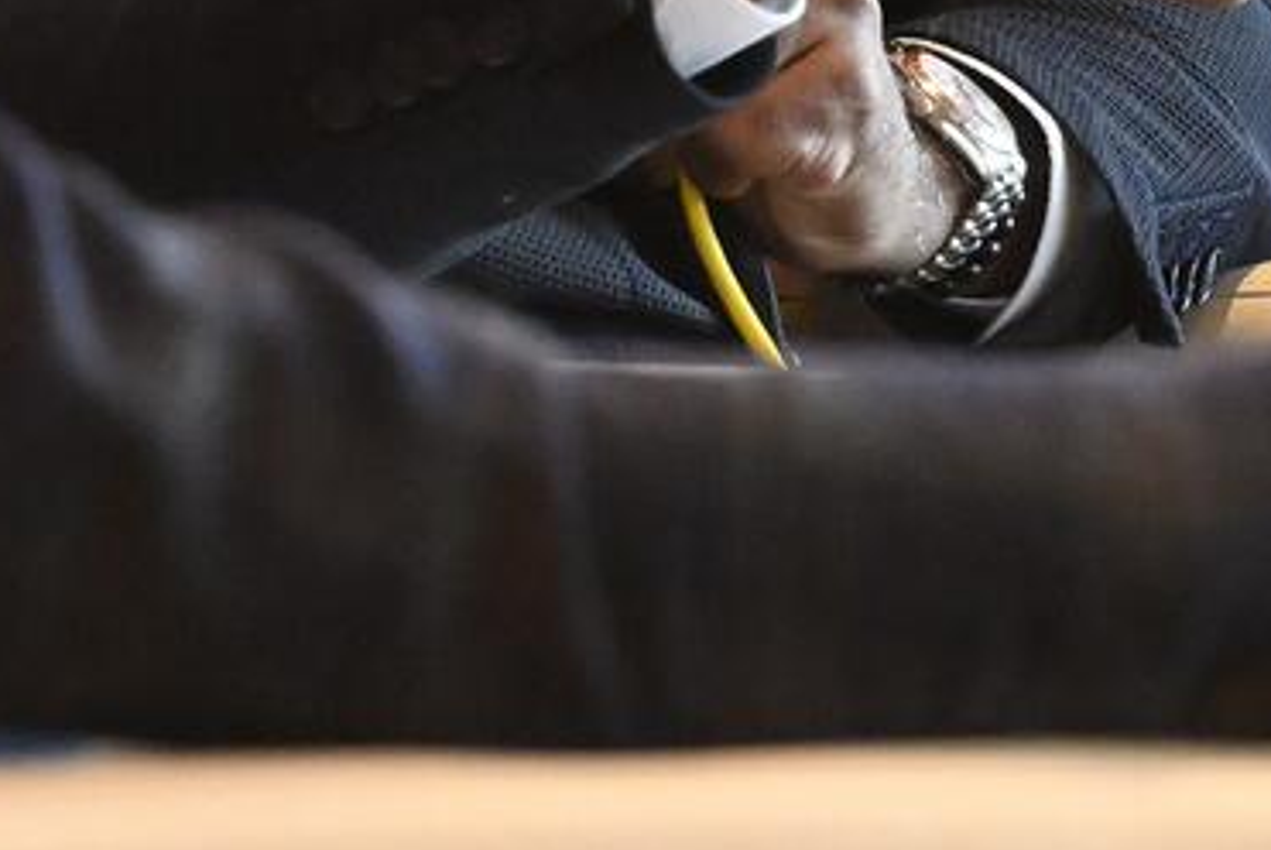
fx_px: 37099
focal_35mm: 1050
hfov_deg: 2.0
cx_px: 922
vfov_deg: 1.3
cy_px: -283
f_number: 4
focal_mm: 200
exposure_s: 1/50
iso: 10000
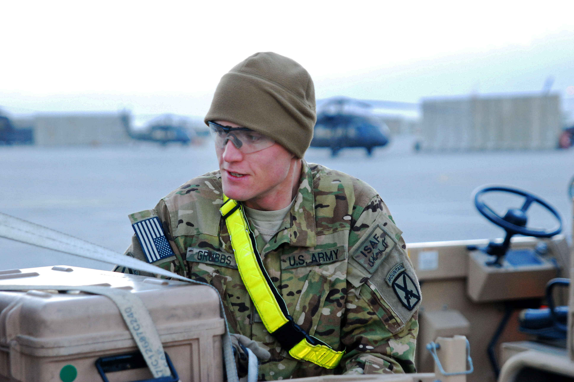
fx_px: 1674
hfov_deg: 19.5
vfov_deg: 13.0
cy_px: 191
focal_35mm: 105
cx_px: 287
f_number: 3.5
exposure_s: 1/200
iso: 800
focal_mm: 70
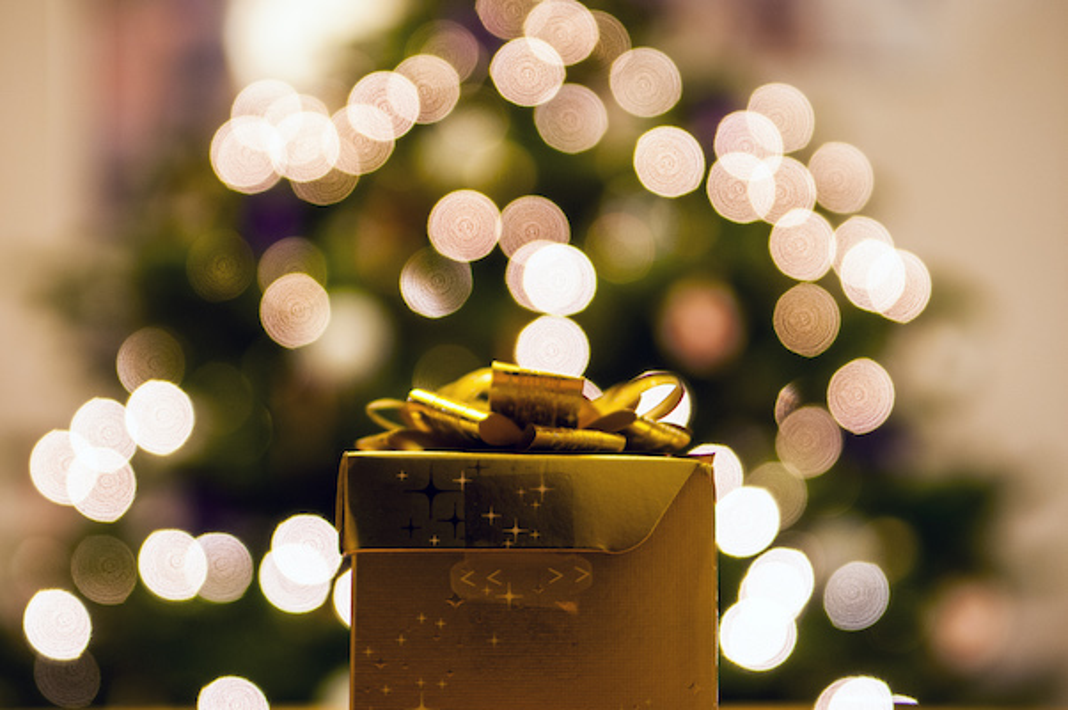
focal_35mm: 78
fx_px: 2311
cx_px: 534
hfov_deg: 26.0
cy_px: 355
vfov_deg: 17.5
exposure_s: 1/10
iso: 250
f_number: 2.8
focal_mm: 52
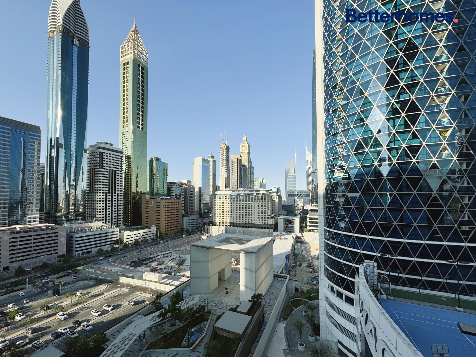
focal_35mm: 14
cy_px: 178
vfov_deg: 85.7
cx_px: 238
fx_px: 193
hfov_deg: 102.0
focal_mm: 2.22
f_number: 2.2
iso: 50
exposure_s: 1/1789
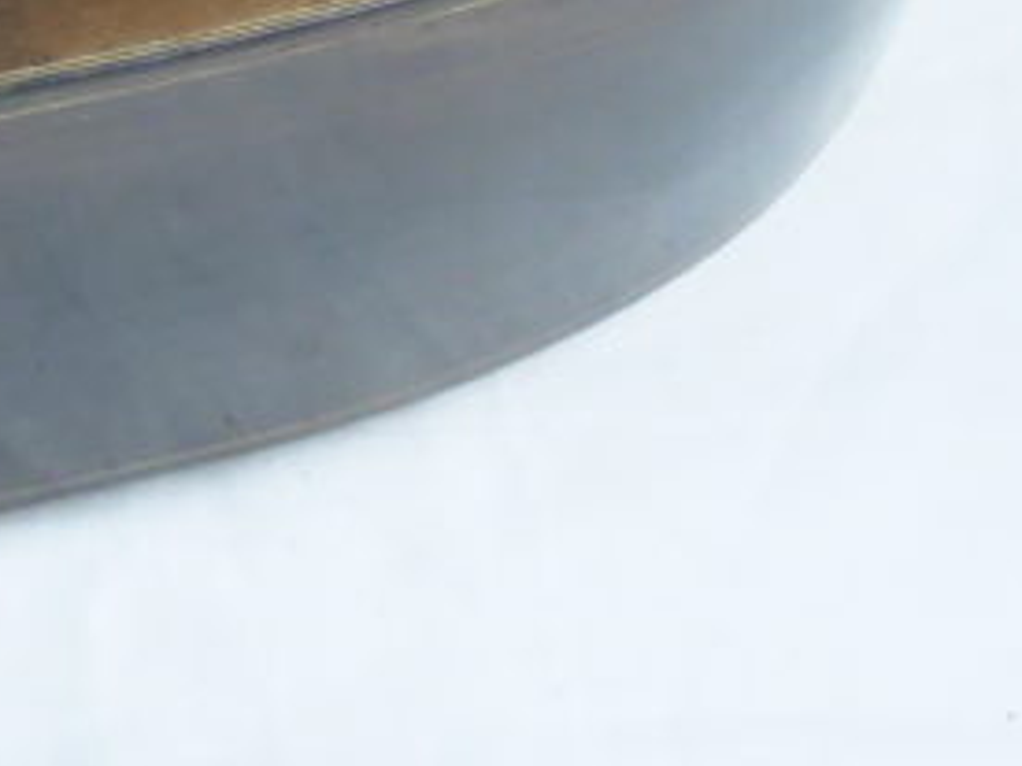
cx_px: -809
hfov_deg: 10.9
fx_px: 5019
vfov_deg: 8.6
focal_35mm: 170
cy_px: -329
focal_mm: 22
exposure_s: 1/50
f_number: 11
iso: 3200
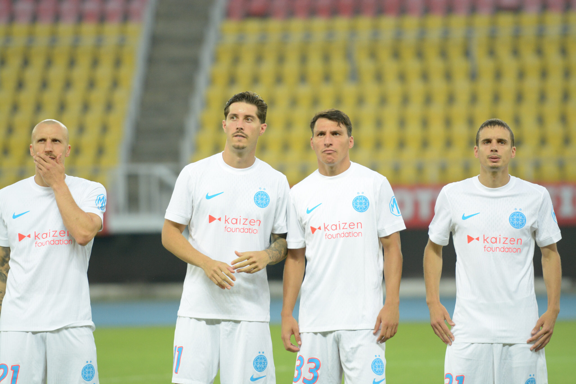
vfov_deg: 4.6
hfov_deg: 6.9
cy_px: 192
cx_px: 288
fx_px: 4800
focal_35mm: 300
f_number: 2.8
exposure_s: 1/1000
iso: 1600
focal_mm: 200
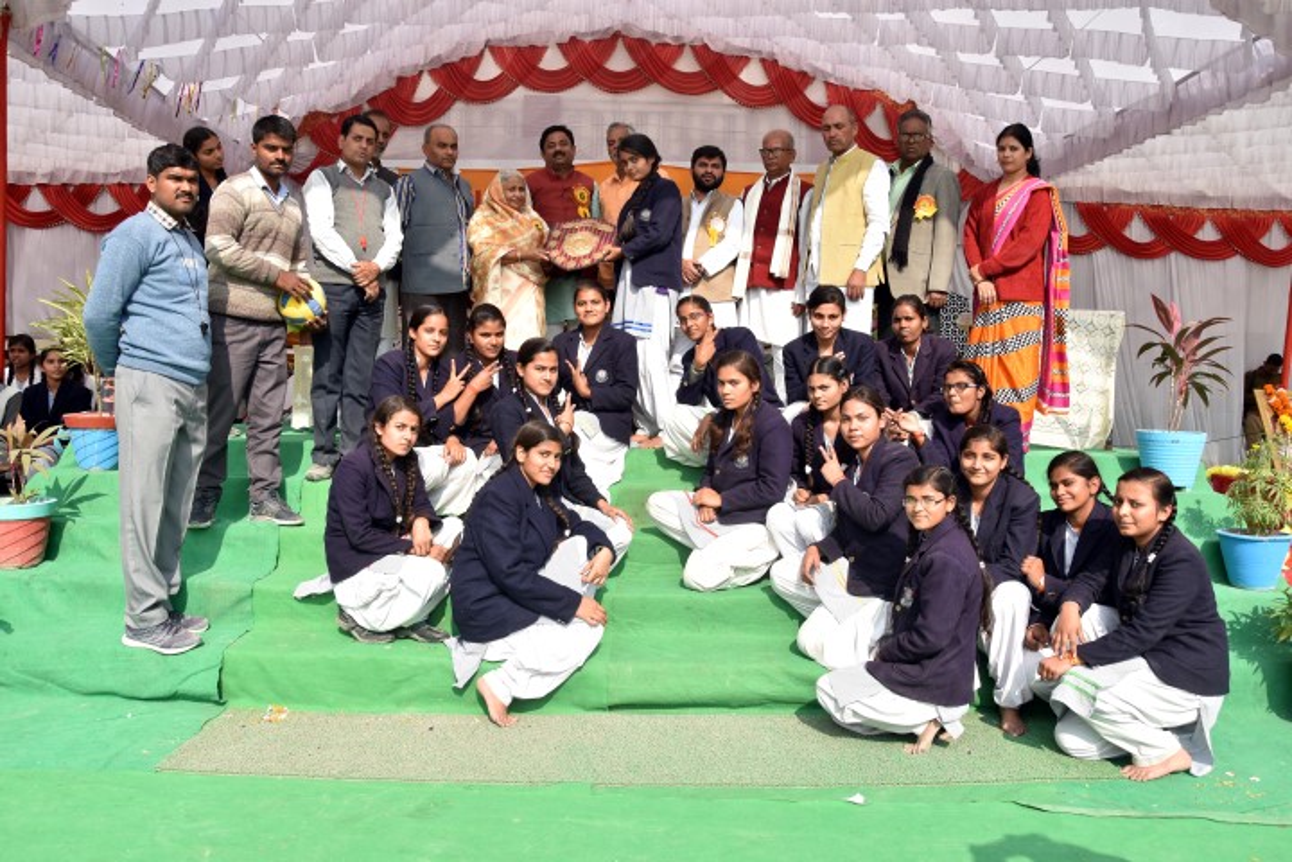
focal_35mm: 27
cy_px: 431
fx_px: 969
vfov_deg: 47.9
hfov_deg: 67.4
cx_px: 646
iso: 200
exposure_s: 1/320
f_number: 8
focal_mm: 18
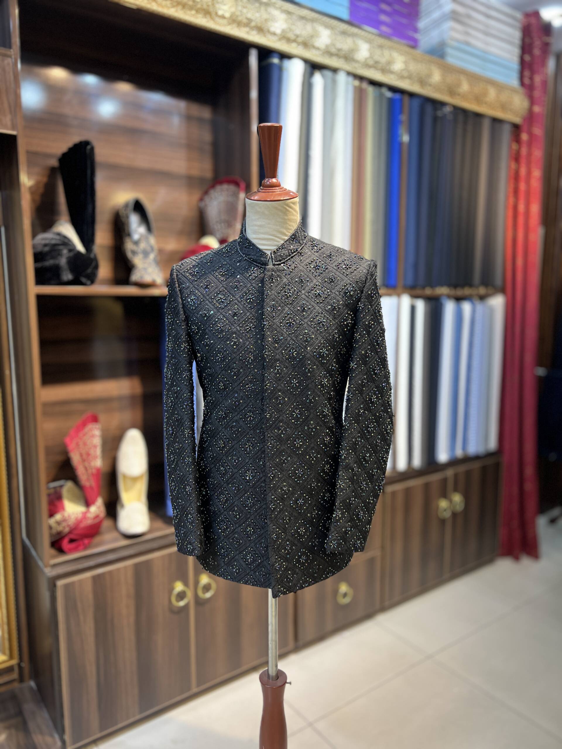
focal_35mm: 26
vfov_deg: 67.3
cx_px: 281
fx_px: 563
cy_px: 374
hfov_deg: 53.1
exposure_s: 1/100
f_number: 1.5
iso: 100
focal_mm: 5.7
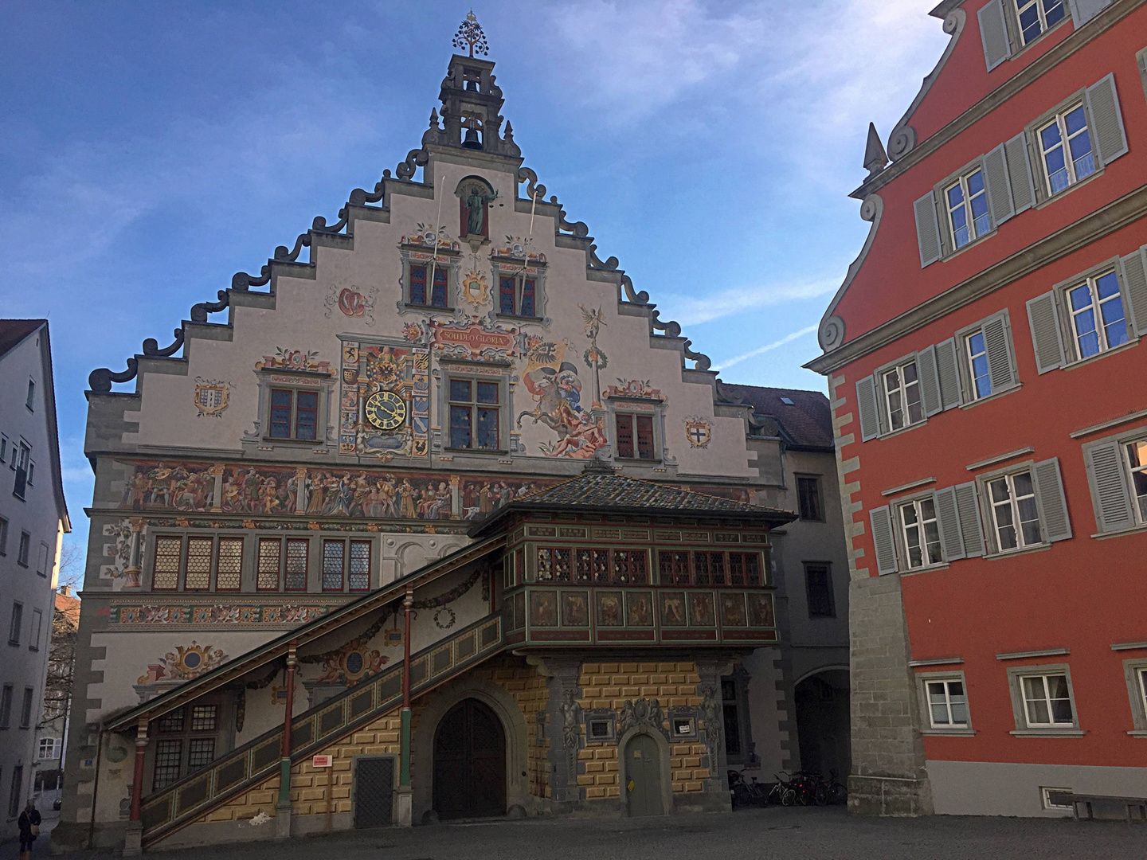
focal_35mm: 29
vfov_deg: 48.2
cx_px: 574
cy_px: 430
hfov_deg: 61.7
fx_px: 961
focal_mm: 4.15
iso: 32
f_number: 2.2
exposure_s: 1/1319
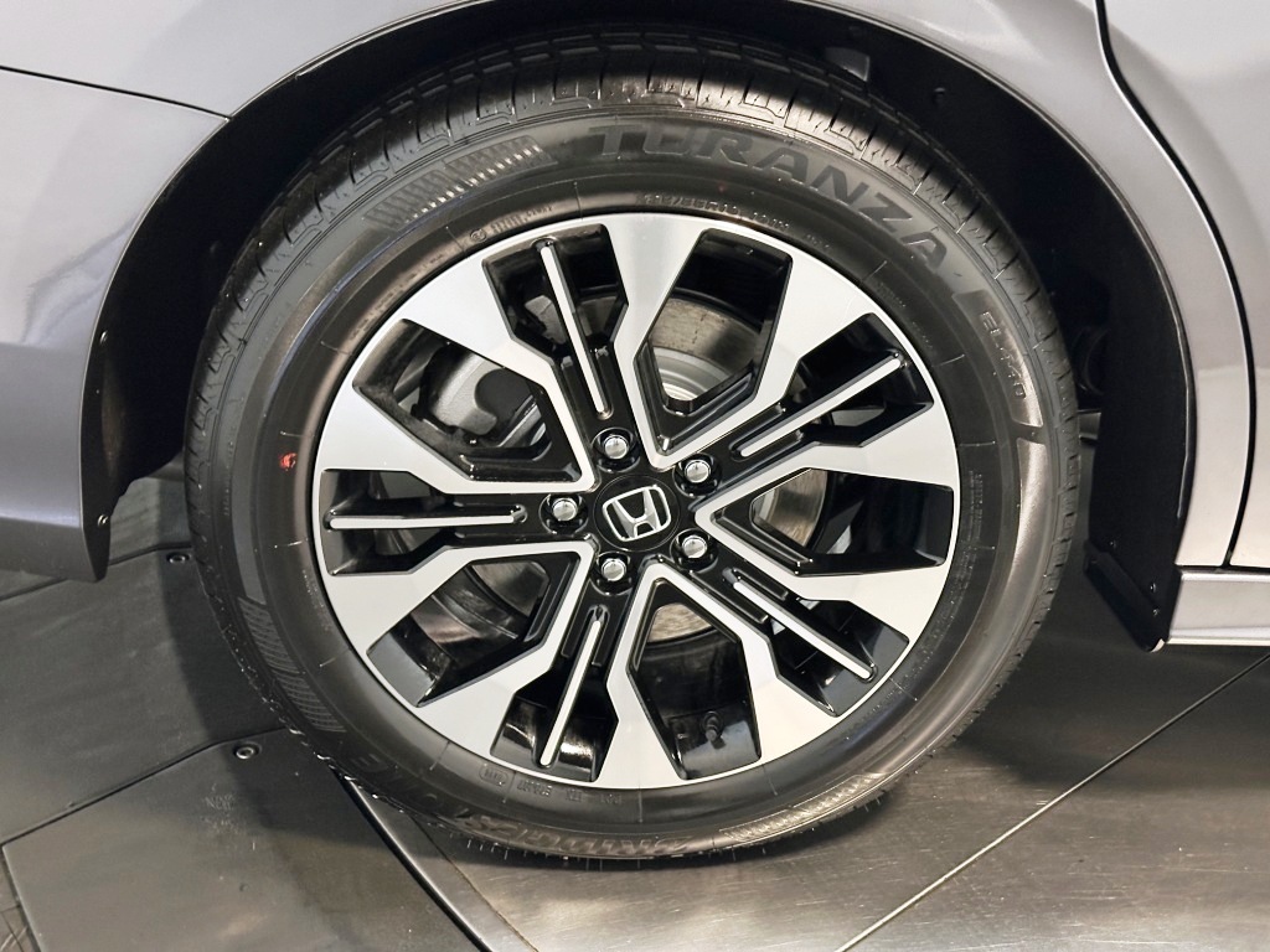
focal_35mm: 48
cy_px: 476
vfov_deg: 30.3
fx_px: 1761
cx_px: 635
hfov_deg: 39.7
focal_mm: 6.86
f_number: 1.78
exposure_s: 1/24
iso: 640
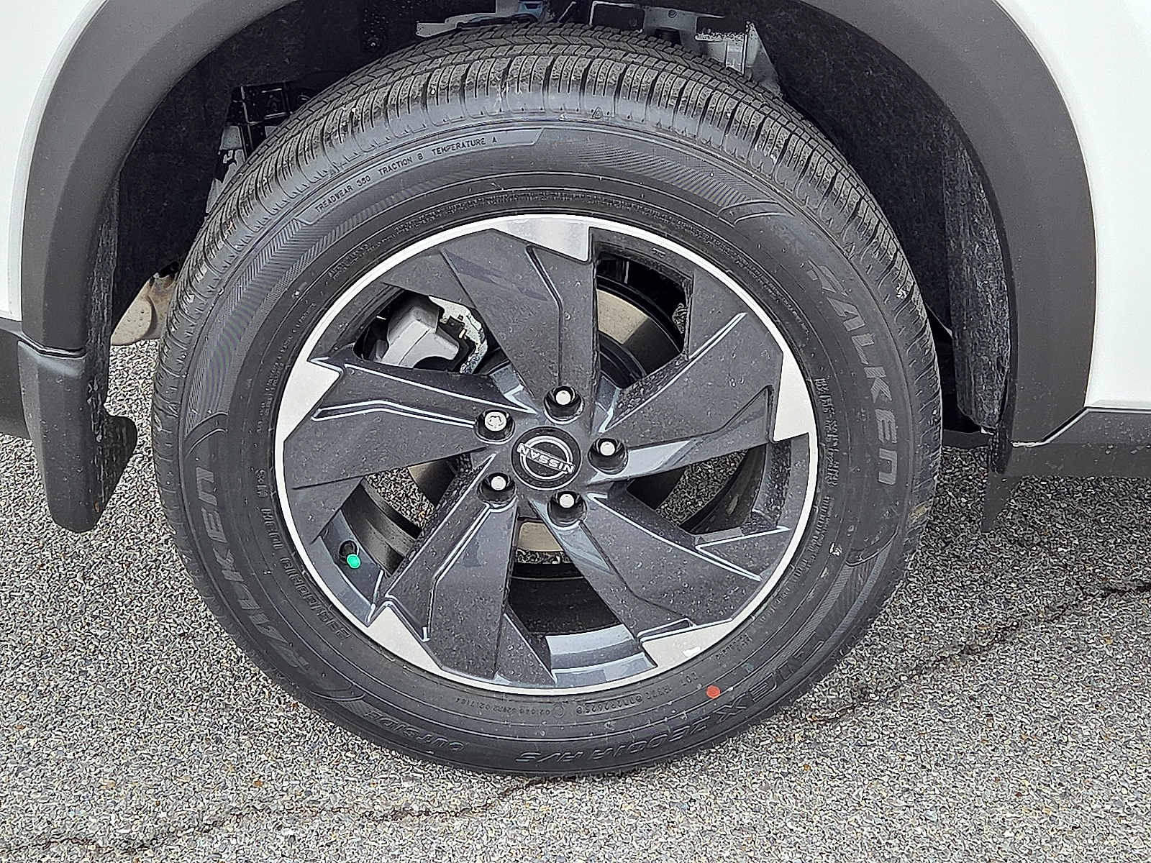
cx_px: 576
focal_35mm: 65
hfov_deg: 29.8
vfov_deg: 22.6
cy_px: 432
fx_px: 2161
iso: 25
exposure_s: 1/125
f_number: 1.8
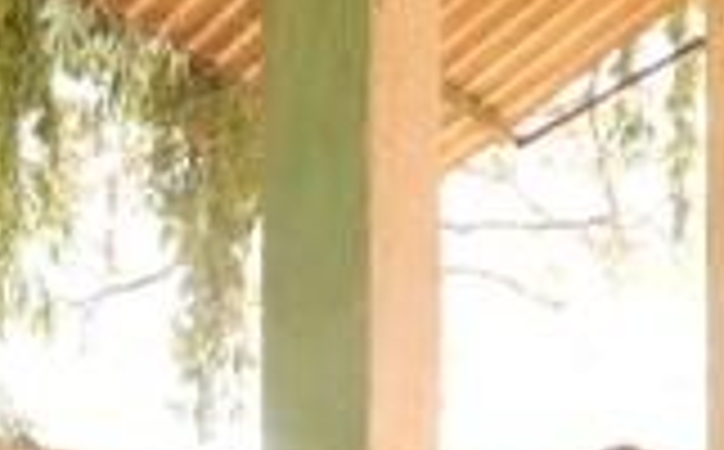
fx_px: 1339
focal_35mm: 68
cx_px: 265
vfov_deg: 17.3
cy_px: 662
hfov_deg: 30.1
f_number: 3
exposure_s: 1/60
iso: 125
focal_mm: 4
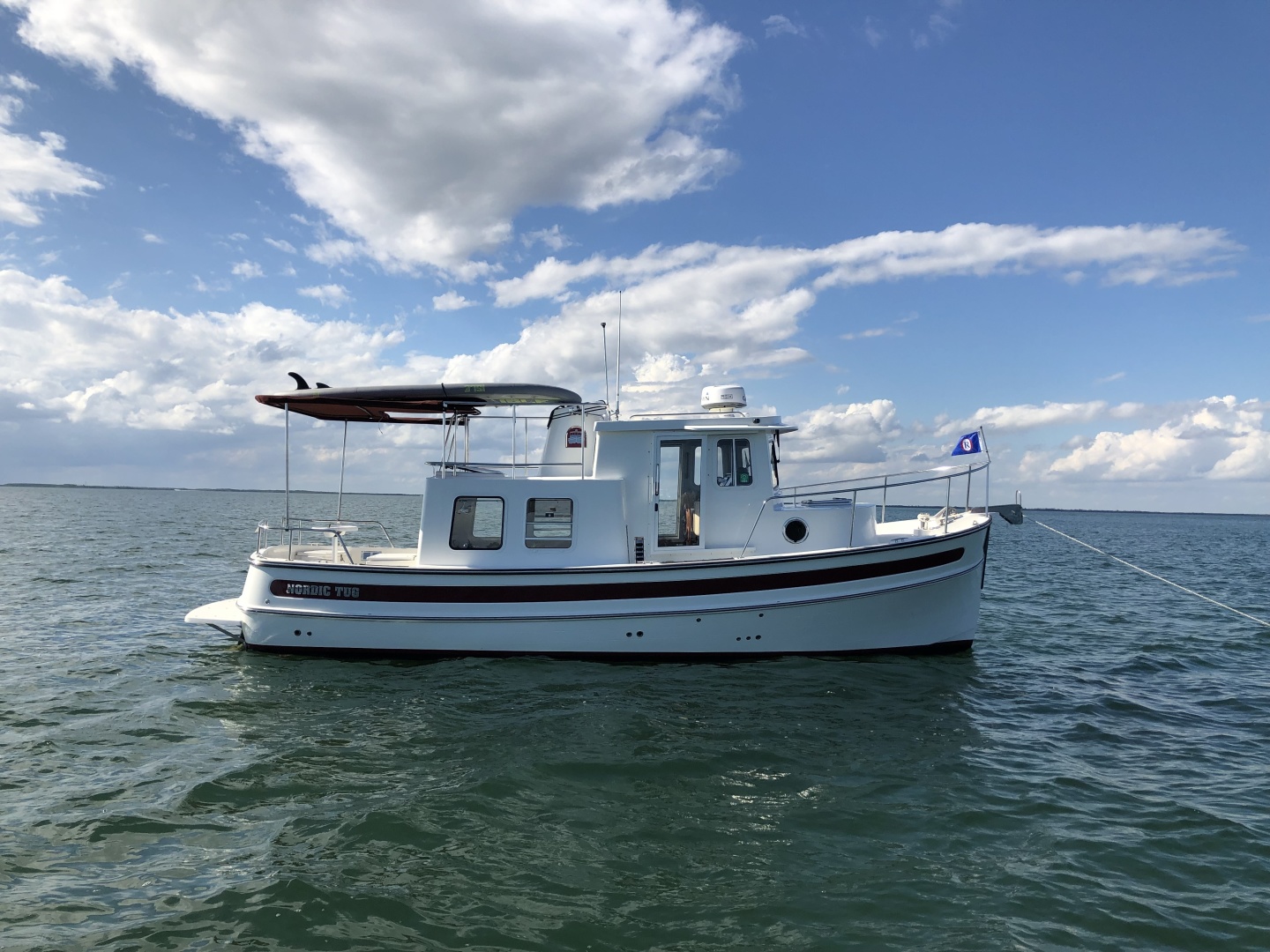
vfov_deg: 49.7
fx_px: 1027
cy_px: 476
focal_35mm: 28
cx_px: 635
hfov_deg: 63.4
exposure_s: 1/3003
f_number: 1.8
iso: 20
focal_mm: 3.99
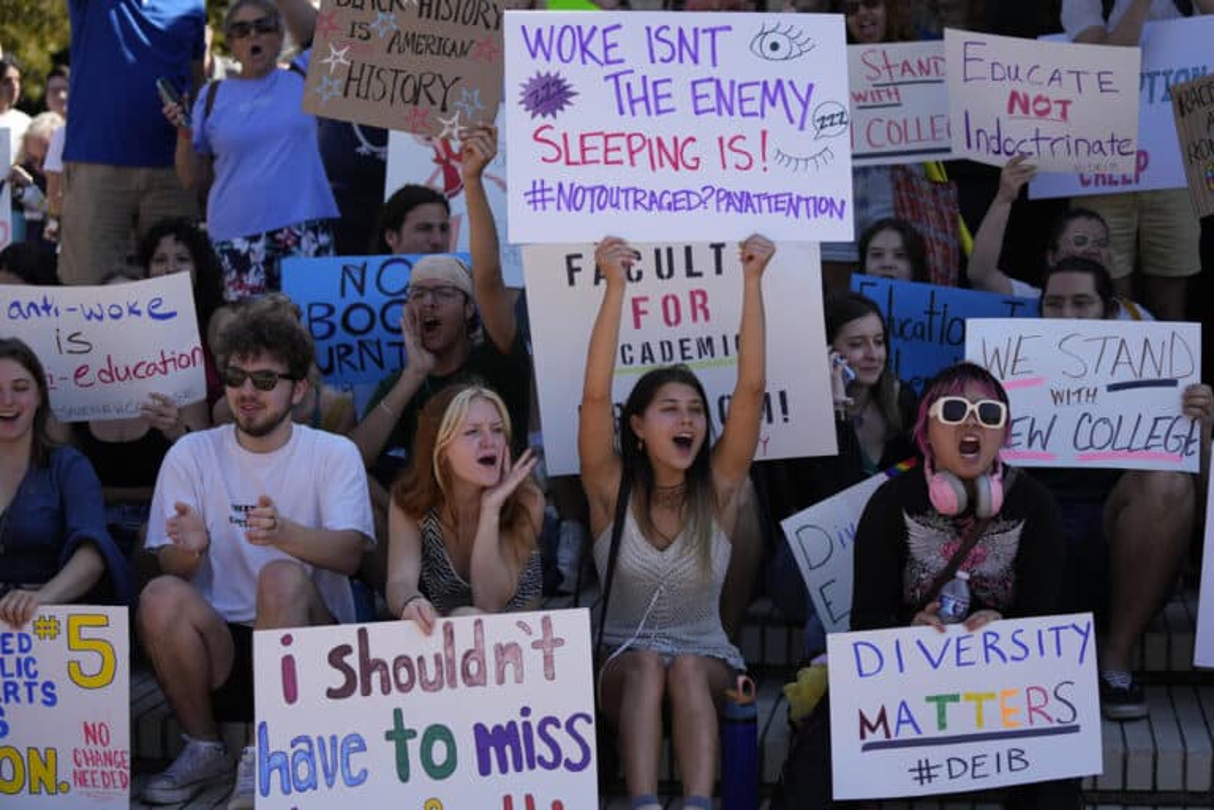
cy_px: 405
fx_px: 2360
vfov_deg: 19.5
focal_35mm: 70
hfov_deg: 28.8
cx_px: 607
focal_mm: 70
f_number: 2.8
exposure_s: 1/4000
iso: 400
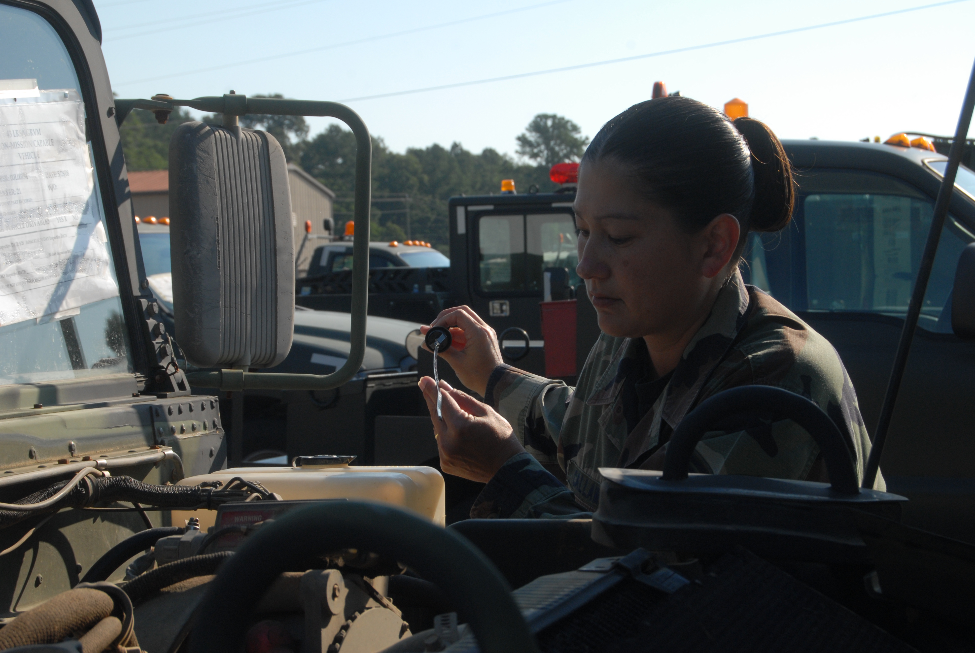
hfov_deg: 27.0
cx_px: 488
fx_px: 2034
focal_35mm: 75
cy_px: 326
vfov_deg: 18.2
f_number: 9
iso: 250
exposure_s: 1/320
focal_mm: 50
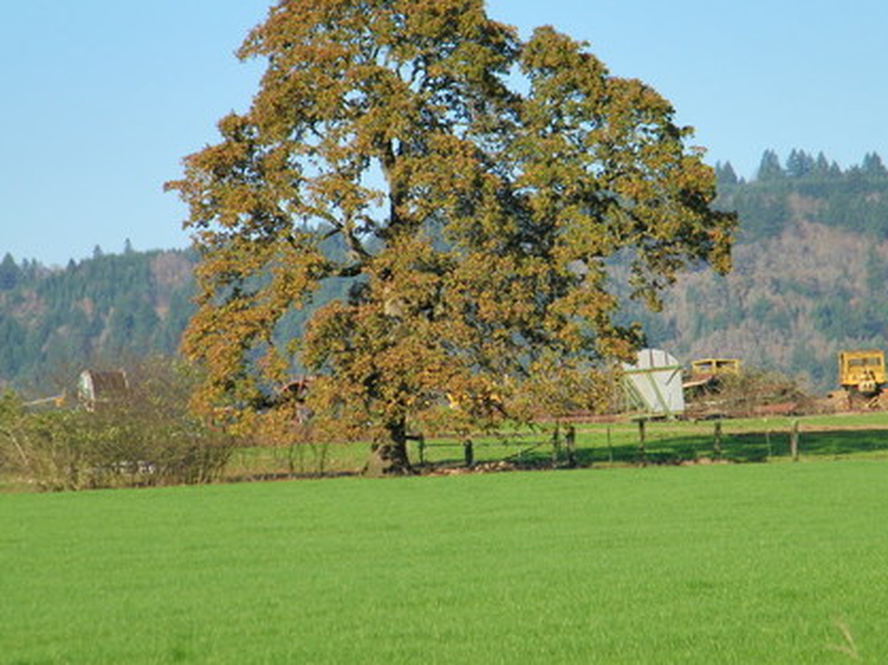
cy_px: 303
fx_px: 6563
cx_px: 463
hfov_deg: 7.7
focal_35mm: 256
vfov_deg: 5.8
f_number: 5.3
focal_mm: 38.8
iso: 80
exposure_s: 1/500
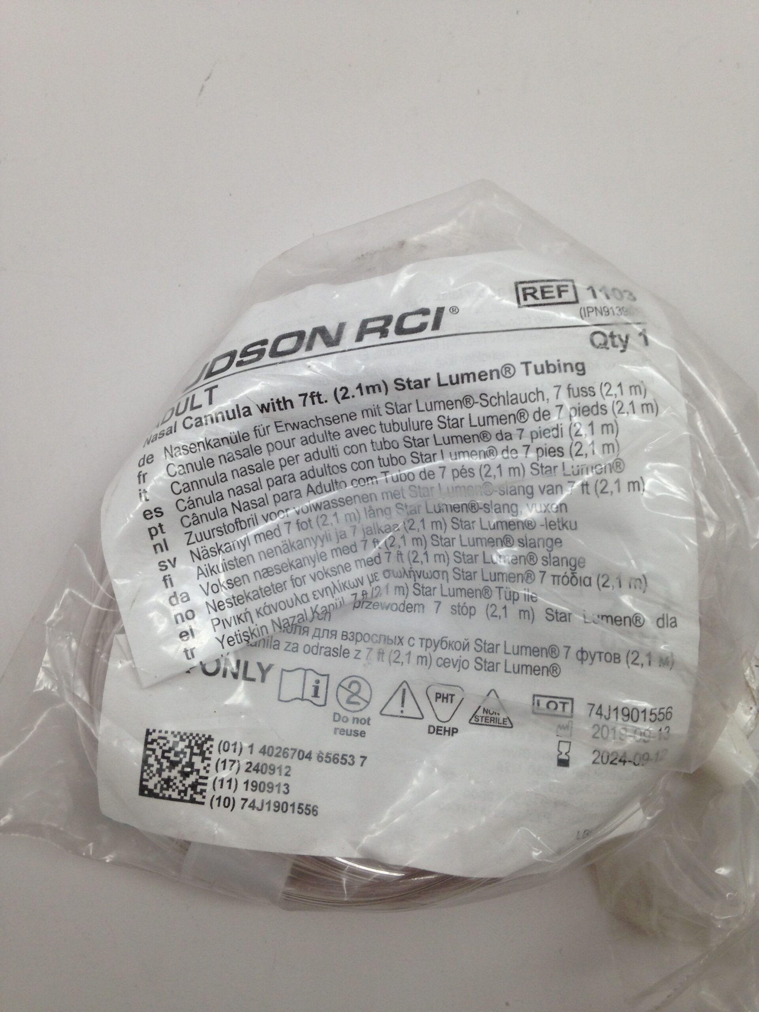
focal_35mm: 33
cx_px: 380
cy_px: 506
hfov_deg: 42.9
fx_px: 965
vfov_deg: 55.4
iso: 50
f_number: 2.4
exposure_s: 1/60
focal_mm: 4.12
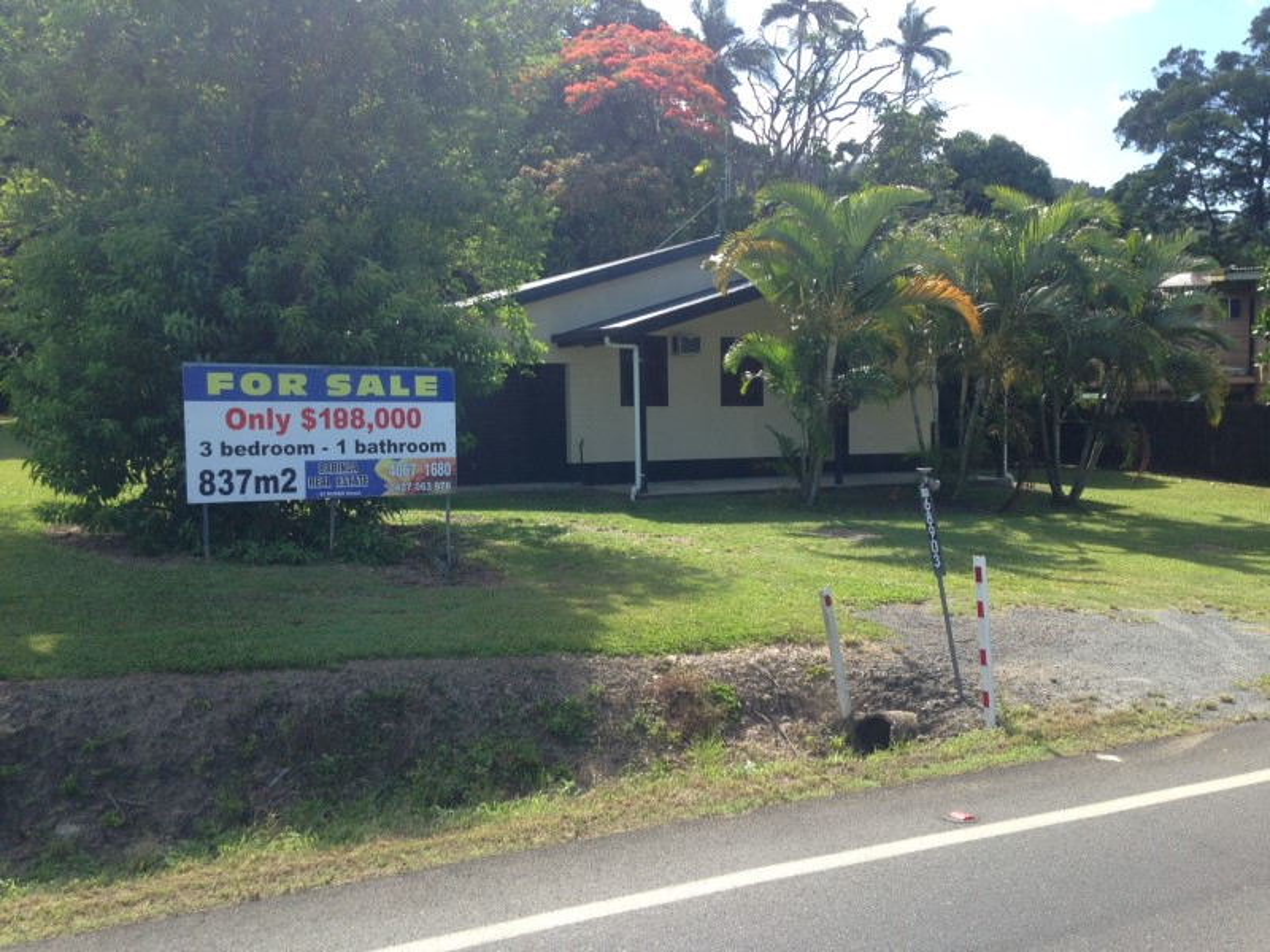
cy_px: 476
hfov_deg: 55.4
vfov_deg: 42.9
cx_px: 635
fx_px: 1211
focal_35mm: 33
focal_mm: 4.12
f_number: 2.4
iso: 50
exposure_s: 1/686
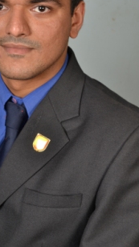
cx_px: 34
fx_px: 720
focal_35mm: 110
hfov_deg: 11.0
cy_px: 88
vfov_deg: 19.4
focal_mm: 48
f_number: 11
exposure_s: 1/125
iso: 200
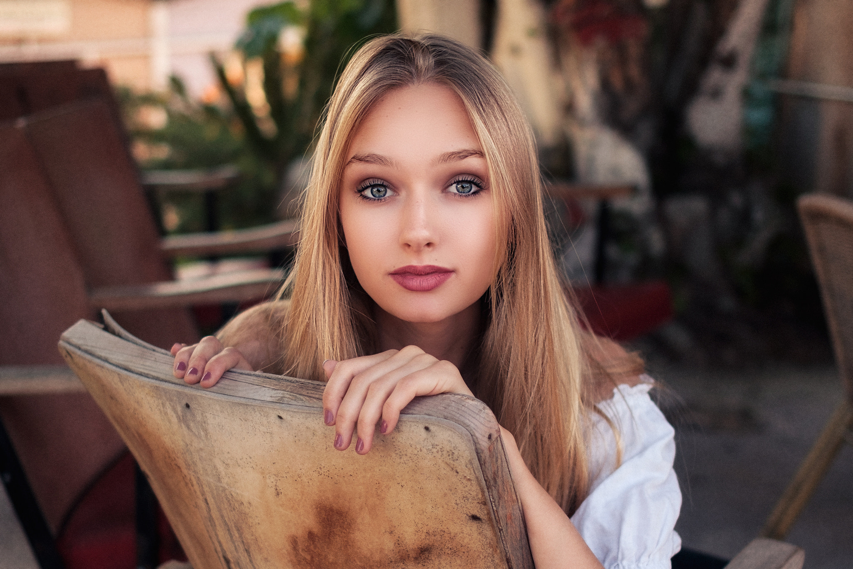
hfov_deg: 54.4
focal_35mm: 35
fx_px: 829
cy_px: 284
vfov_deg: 37.9
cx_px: 426
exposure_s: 1/1250
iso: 200
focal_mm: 23
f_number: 1.6
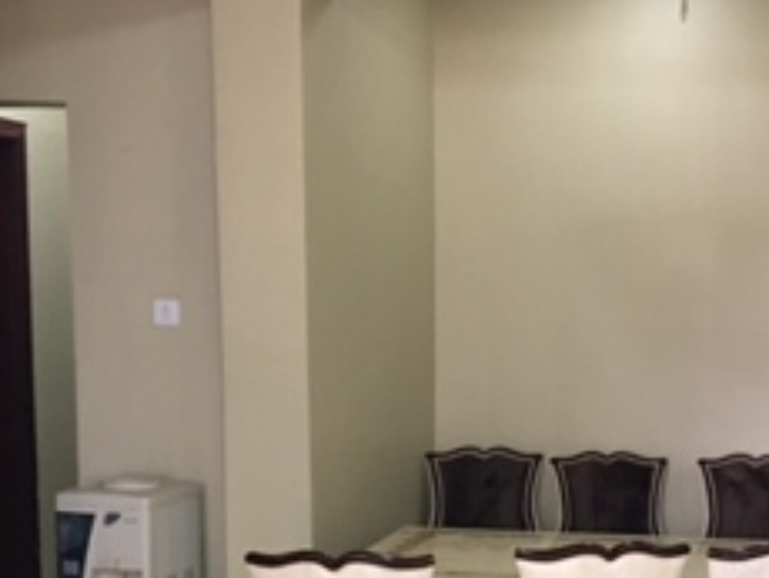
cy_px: 483
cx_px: 615
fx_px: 1401
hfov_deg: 30.0
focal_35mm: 63
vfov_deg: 22.9
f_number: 2.2
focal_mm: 4.15
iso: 125
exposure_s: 1/17
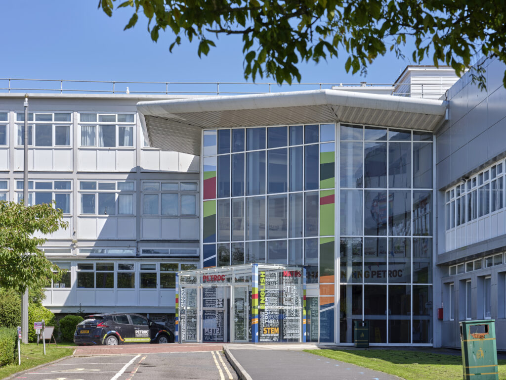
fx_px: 1389
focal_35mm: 95
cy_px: 190
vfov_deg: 15.6
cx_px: 253
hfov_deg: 20.7
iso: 100
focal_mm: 120
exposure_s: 1/30
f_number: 16
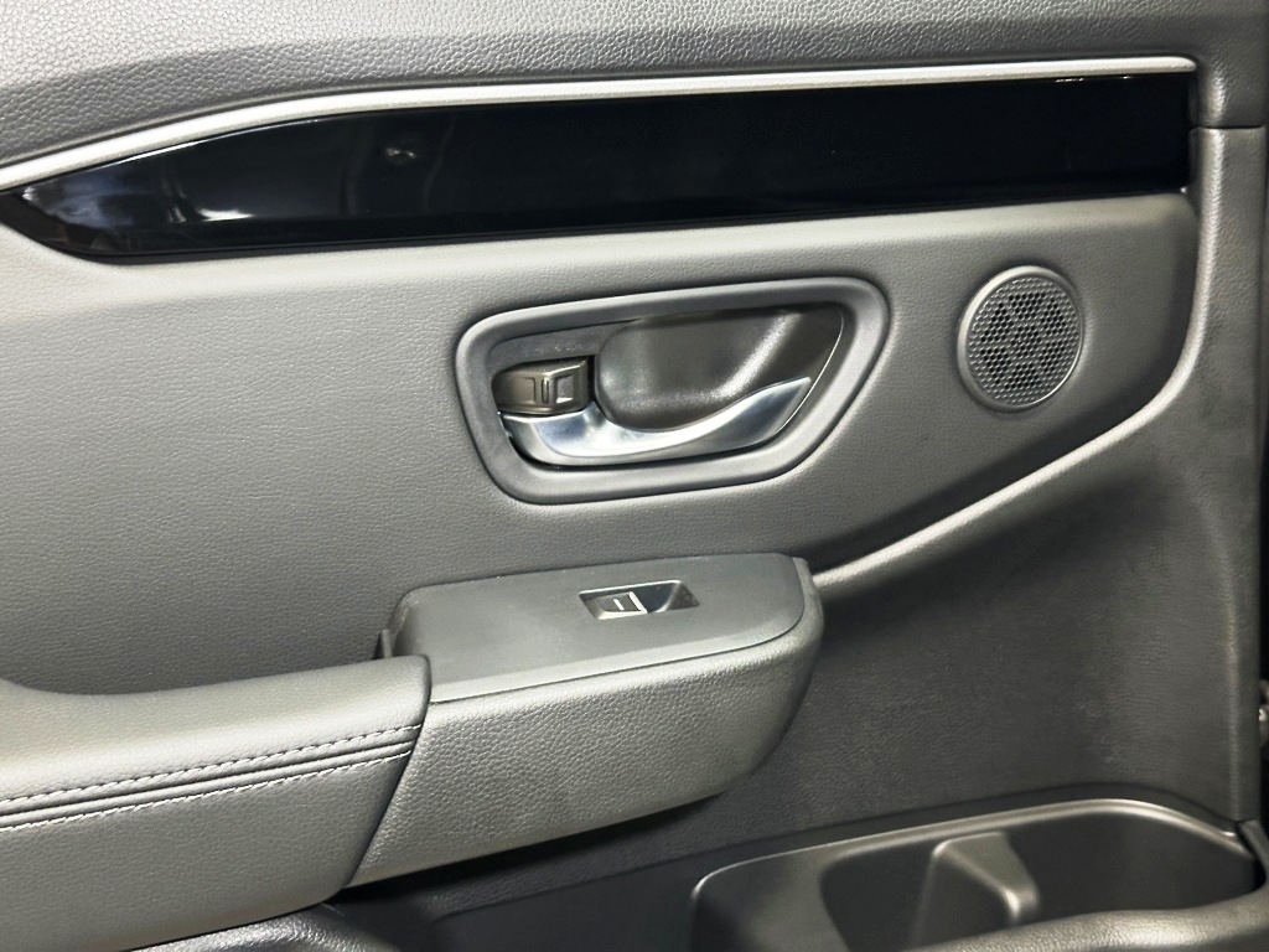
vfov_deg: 30.3
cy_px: 476
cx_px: 634
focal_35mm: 48
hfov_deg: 39.7
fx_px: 1760
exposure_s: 1/24
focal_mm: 6.86
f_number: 1.78
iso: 640
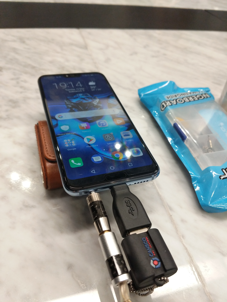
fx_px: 219
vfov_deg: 69.4
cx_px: 114
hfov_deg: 54.9
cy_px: 151
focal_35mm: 25
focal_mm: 4.32
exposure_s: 1/50
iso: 200
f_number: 1.7
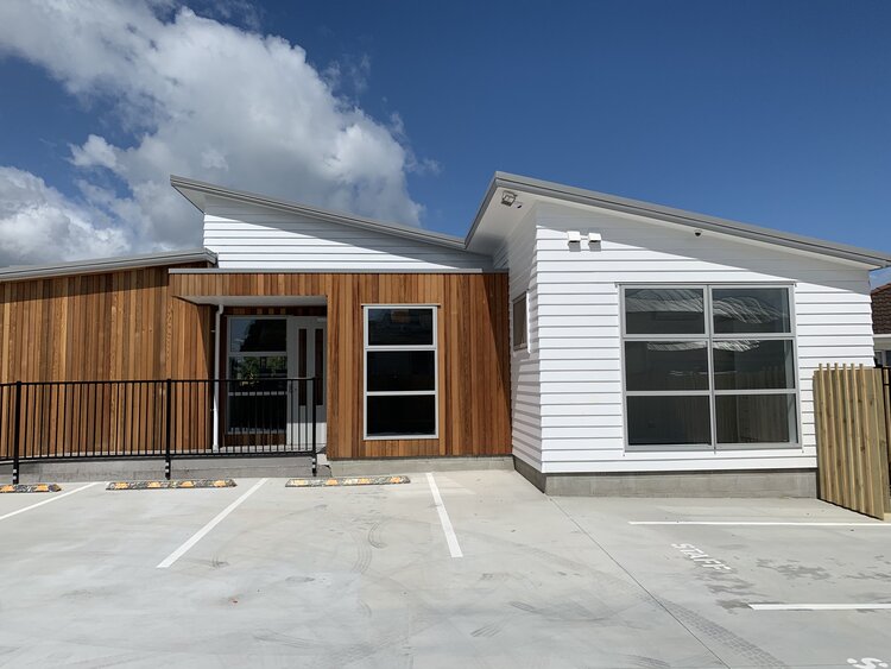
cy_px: 334
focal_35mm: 26
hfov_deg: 67.3
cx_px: 446
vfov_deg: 53.1
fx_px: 669
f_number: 1.8
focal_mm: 4.25
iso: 25
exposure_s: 1/6897
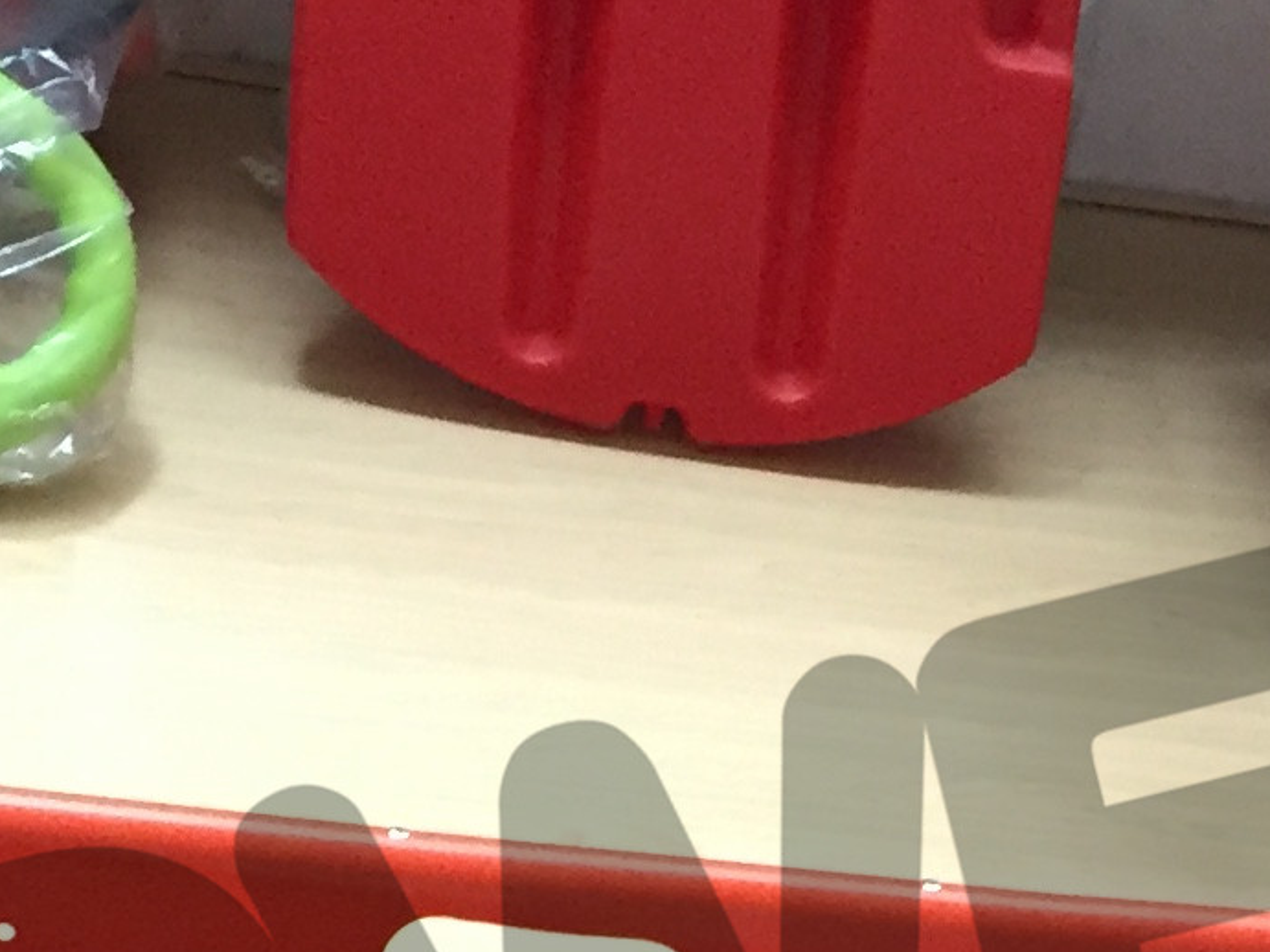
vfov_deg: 9.8
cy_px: 2147
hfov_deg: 14.2
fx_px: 5025
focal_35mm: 137
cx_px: 1261
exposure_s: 1/33
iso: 200
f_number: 2.2
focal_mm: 4.15
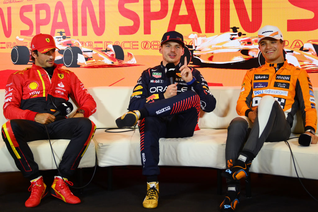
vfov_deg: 19.5
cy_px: 106
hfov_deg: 28.8
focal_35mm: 70
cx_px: 159
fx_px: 618
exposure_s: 1/400
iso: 1250
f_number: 2.8
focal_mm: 70
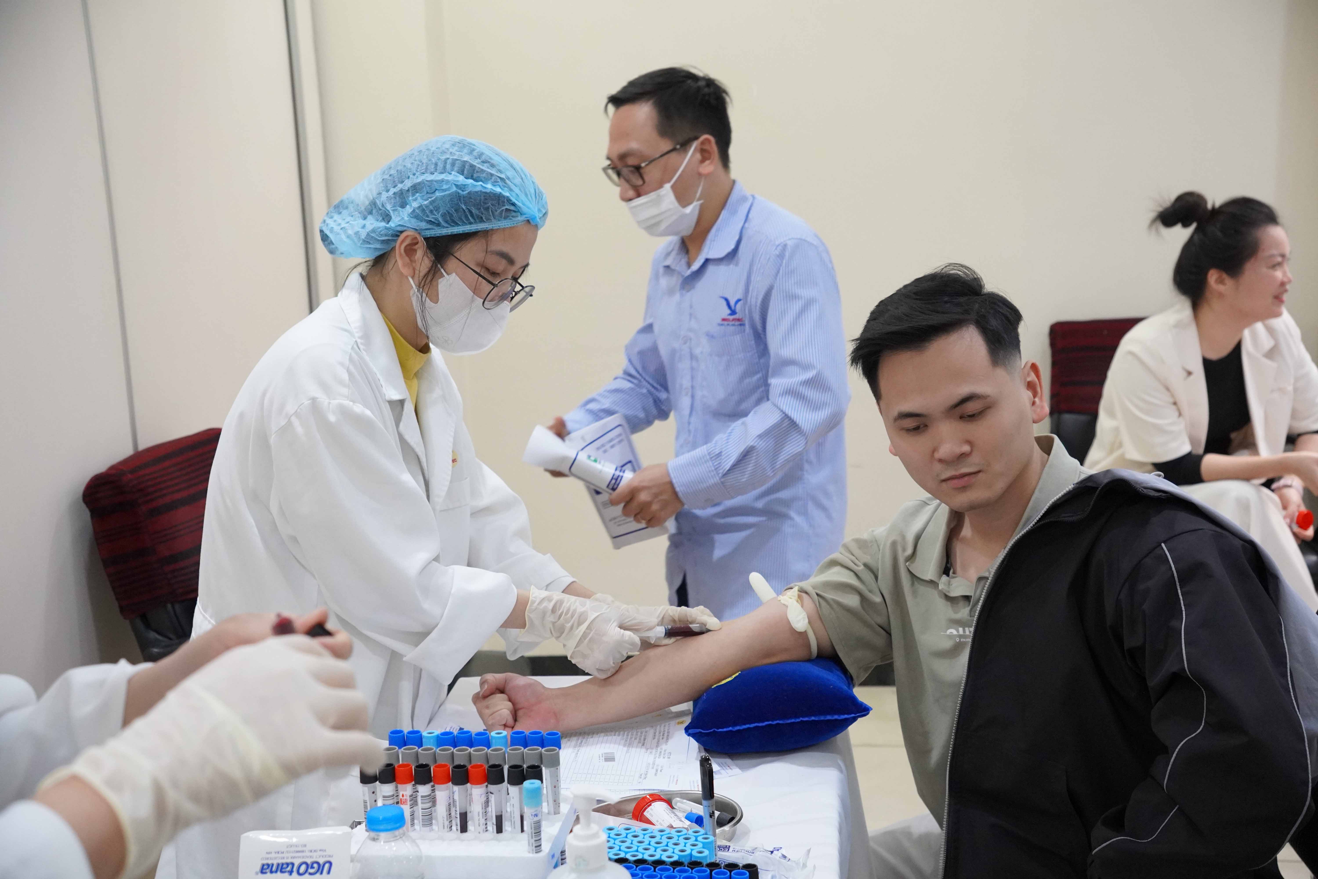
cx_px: 659
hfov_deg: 42.0
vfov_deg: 28.7
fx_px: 1719
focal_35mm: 47
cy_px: 440
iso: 2500
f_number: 4
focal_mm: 31.3
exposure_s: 1/160
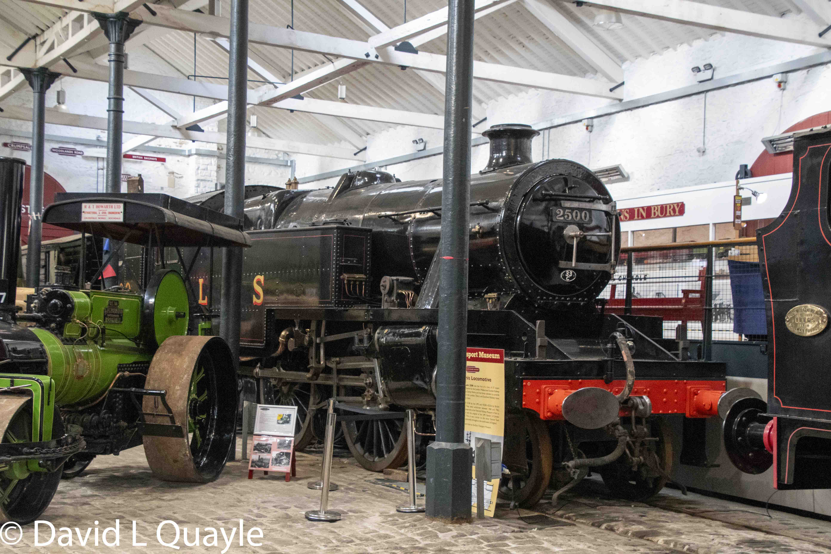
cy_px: 277
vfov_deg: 28.1
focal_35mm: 48
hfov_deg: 41.1
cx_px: 416
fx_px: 1108
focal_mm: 32
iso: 4000
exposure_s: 1/200
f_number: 8
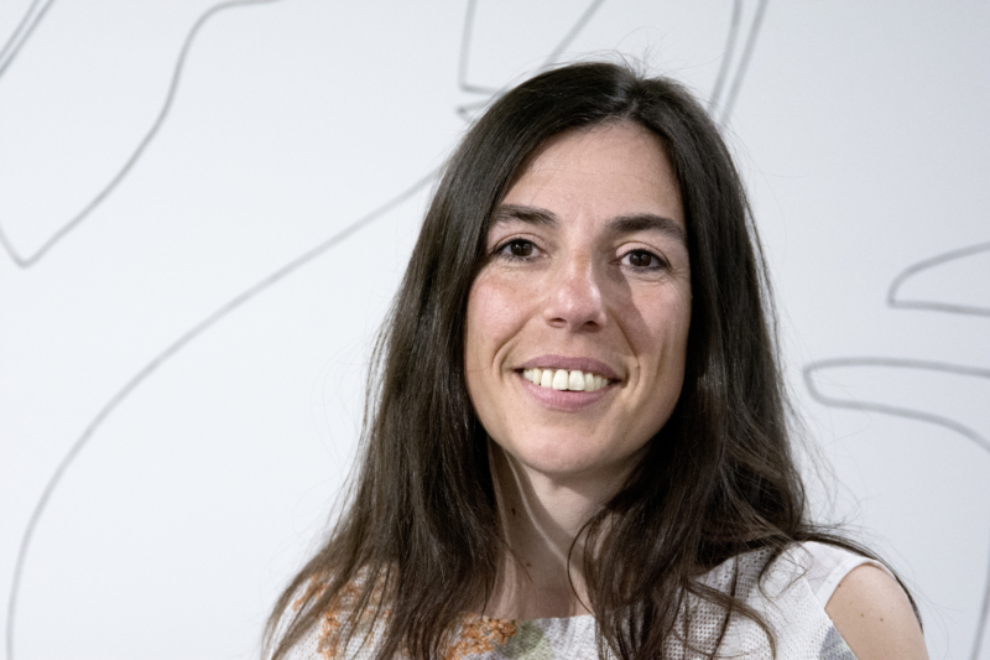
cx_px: 495
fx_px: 4330
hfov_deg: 13.0
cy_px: 330
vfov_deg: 8.7
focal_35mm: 158
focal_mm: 105
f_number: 4
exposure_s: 1/180
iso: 1600
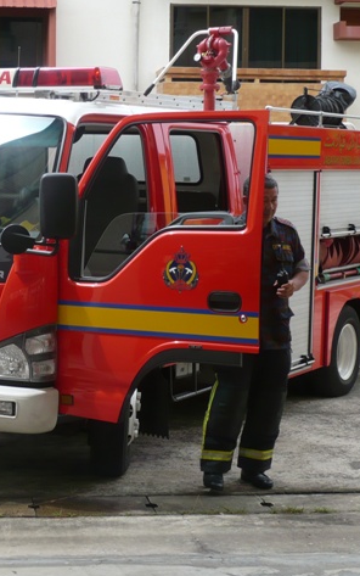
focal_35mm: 86
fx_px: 1349
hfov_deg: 15.1
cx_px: 67
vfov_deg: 24.1
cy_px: 290
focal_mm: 9.9
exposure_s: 1/320
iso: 100
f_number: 3.7
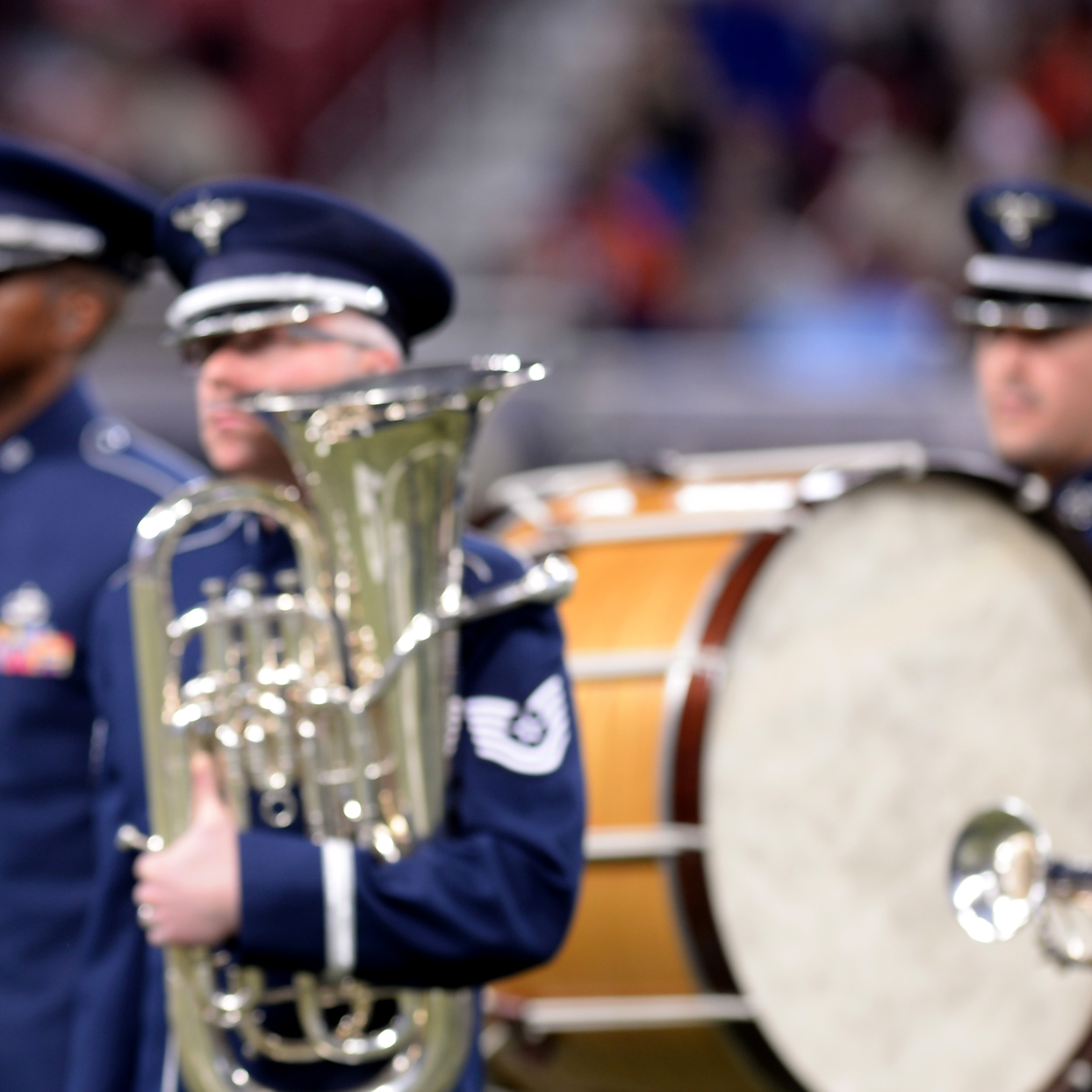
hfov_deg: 2.3
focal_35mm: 755
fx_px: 26946
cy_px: 822
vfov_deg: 2.3
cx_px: -410
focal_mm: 300
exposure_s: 1/60
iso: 250
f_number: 3.5
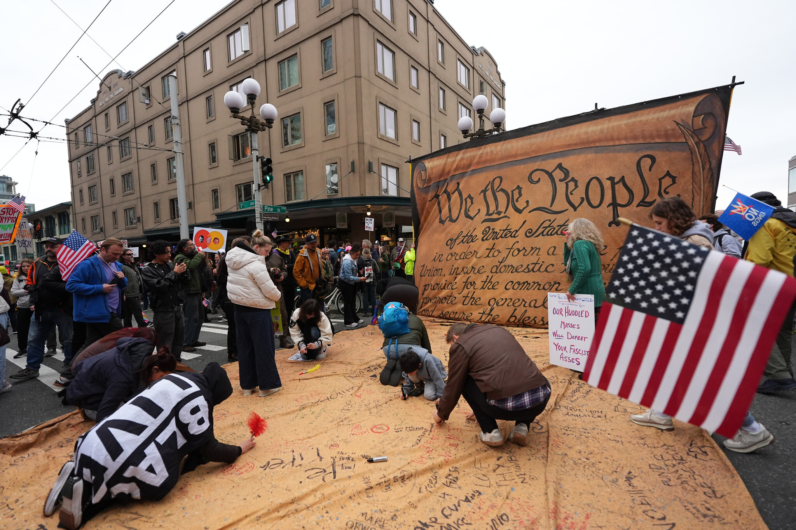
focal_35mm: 16
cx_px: 398
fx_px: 354
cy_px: 265
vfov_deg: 73.7
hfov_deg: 96.7
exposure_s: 1/2500
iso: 2000
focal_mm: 16
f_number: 2.8
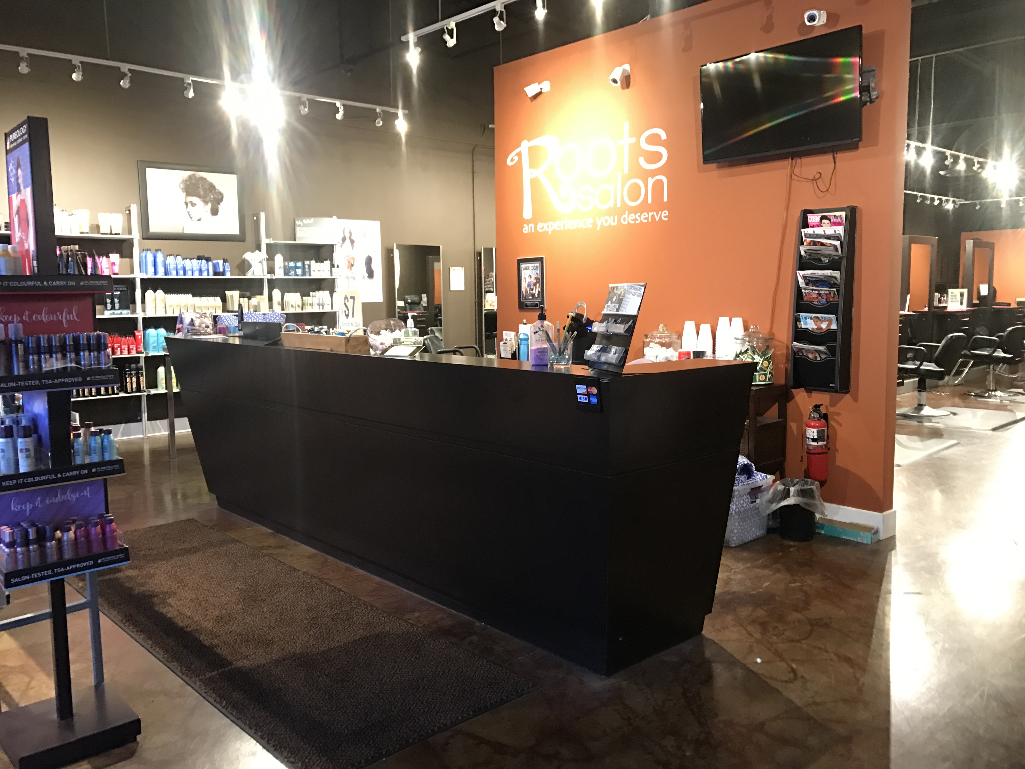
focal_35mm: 28
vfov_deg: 49.7
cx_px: 512
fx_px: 829
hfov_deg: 63.4
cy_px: 384
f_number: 1.8
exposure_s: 1/12
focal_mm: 3.99
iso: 100
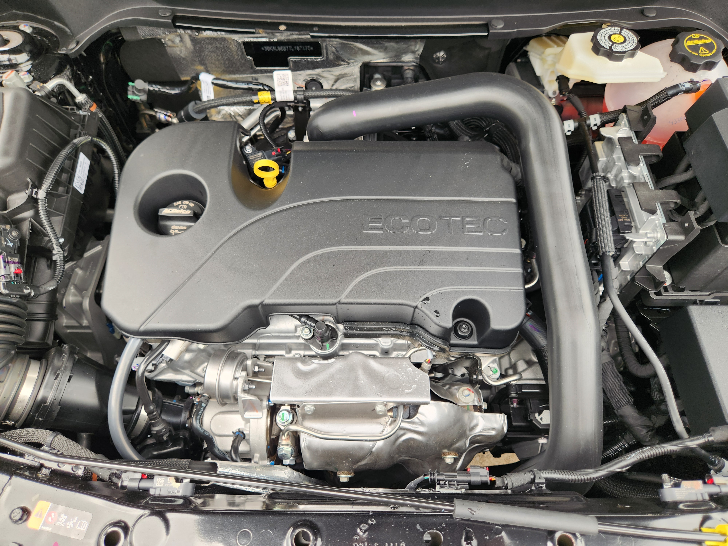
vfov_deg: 58.9
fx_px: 484
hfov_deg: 73.9
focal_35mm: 23
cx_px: 364
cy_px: 273
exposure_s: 1/180
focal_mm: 5.4
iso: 40
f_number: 1.8
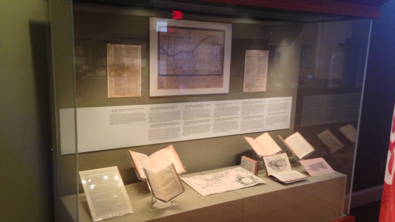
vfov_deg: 32.8
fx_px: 377
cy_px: 117
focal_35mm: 36
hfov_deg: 55.3
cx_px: 198
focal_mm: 4.13
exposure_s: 1/17
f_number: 2.4
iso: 400
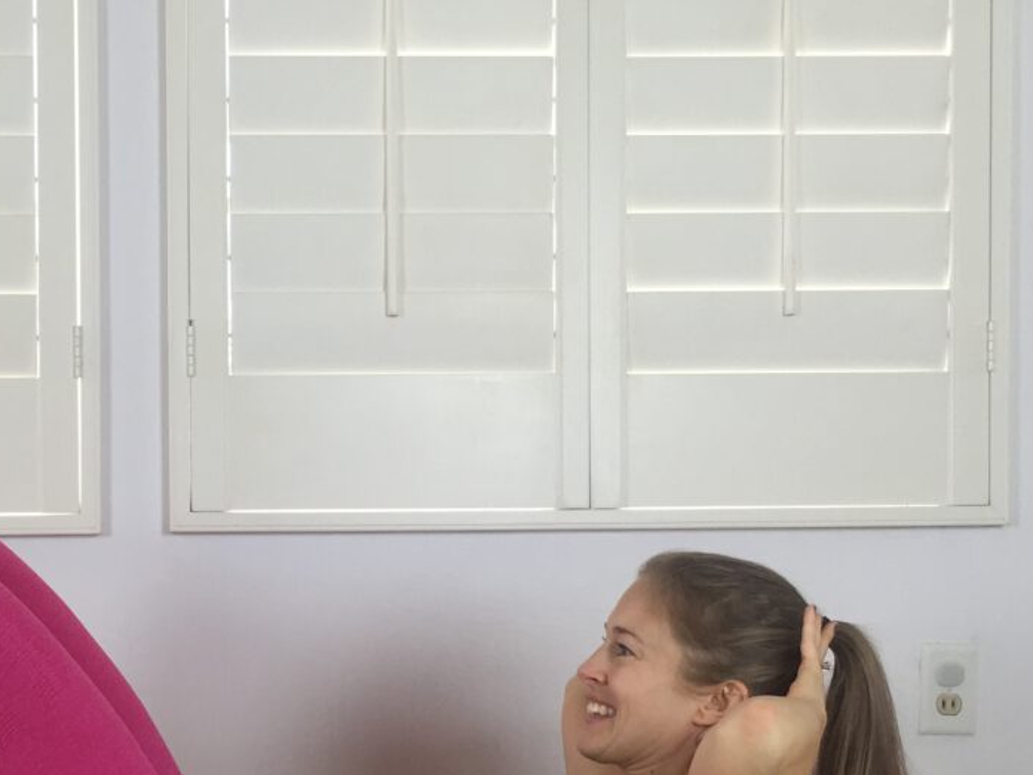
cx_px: 245
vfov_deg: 22.9
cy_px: 496
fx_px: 1910
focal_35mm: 64
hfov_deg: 29.7
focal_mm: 4.15
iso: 64
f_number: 2.2
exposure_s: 1/30
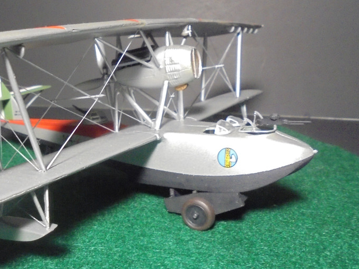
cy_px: 158
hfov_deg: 44.0
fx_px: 425
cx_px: 82
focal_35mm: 41
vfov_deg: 35.0
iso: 640
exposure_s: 1/30
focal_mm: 4.6
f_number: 3.5
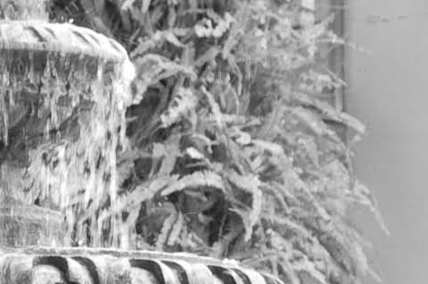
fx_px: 2922
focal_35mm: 246
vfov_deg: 5.5
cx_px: -346
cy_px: 581
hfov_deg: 8.1
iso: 200
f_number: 4.2
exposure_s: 1/60
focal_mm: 26
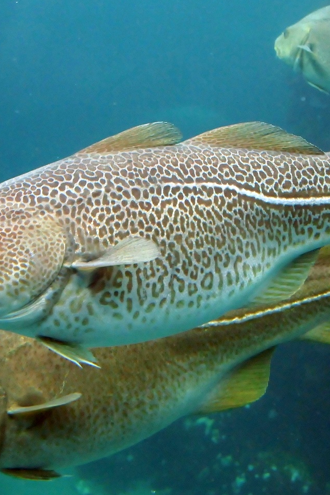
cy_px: 298
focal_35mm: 65
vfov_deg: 30.9
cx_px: 111
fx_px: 892
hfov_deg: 20.9
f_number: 8
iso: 1600
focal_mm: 23
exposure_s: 1/250
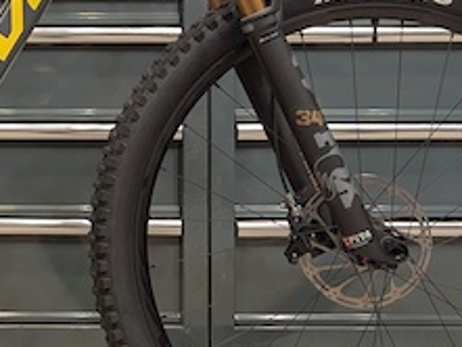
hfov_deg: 21.3
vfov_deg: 16.9
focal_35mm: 87
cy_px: 67
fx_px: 1162
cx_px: -56
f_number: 1.85
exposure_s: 1/24
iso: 118
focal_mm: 6.81
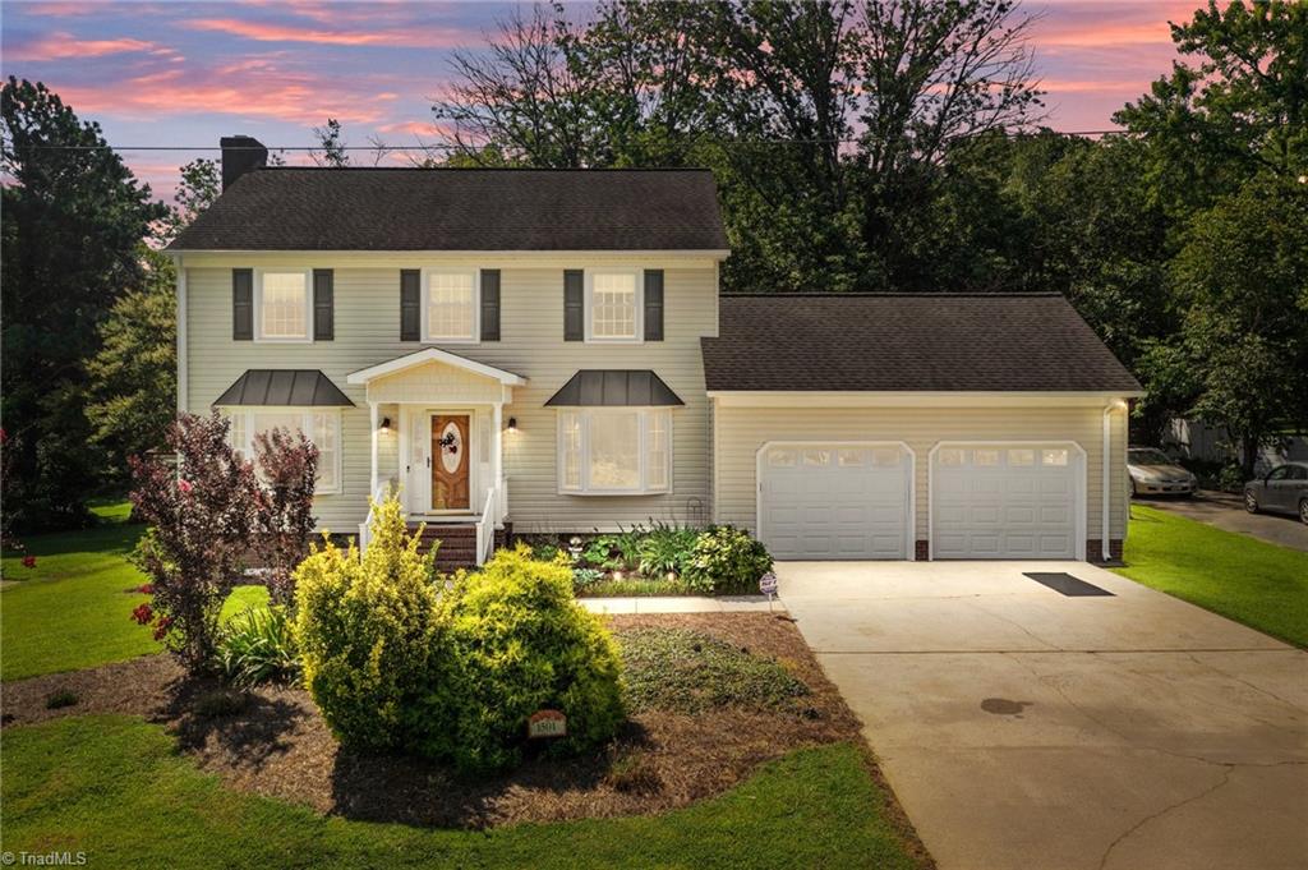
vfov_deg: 46.3
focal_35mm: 28
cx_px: 654
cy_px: 435
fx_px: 1016
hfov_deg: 65.5
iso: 100
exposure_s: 1/320
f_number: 5.6
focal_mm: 10.26
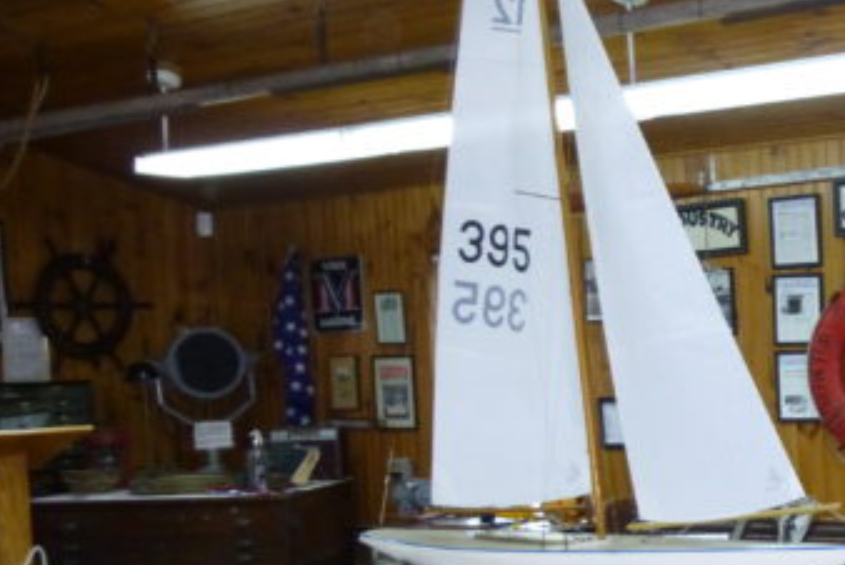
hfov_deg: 30.7
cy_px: 440
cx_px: 905
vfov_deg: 22.8
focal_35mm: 59
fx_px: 1386
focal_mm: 4.5
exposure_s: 1/60
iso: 400
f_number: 3.1
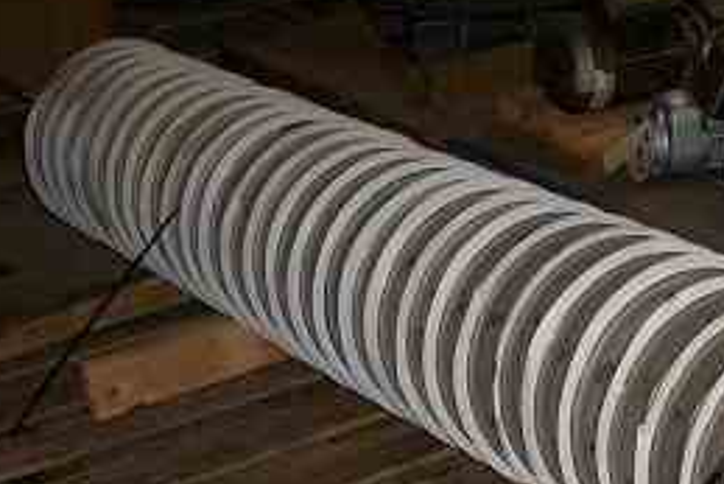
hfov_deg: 19.2
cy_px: 638
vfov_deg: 12.9
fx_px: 2073
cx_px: 756
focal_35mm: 103
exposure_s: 1/60
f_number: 3.1
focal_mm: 6.3
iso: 160
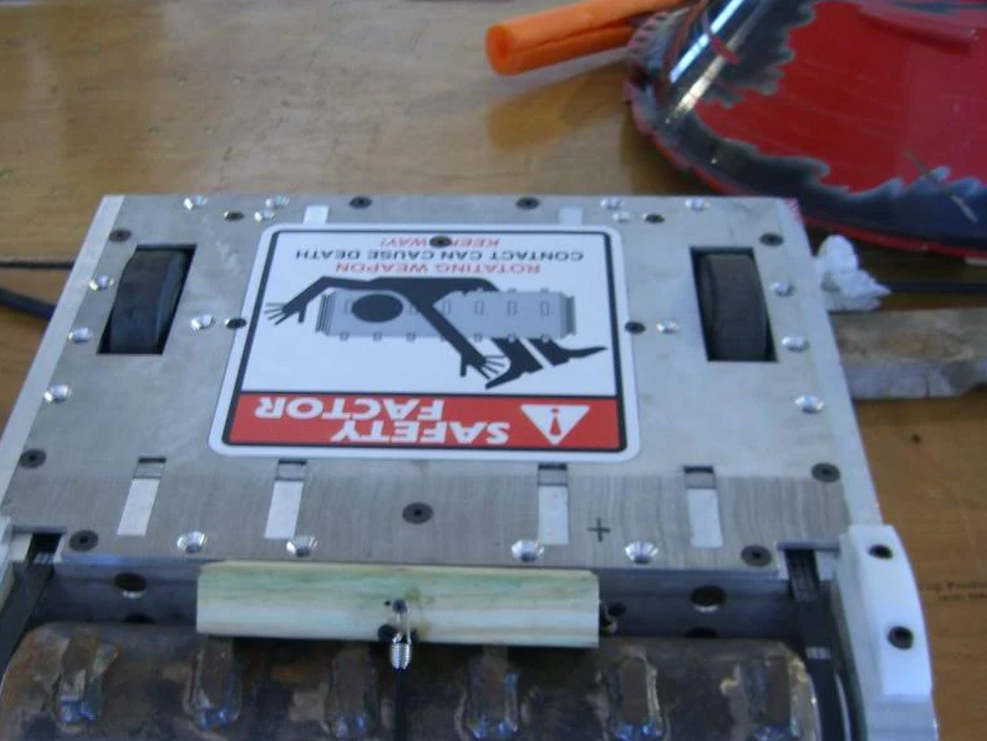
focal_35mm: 50
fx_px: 1426
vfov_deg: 29.0
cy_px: 468
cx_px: 392
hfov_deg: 38.0
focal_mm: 7.9
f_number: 2.8
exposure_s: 1/10
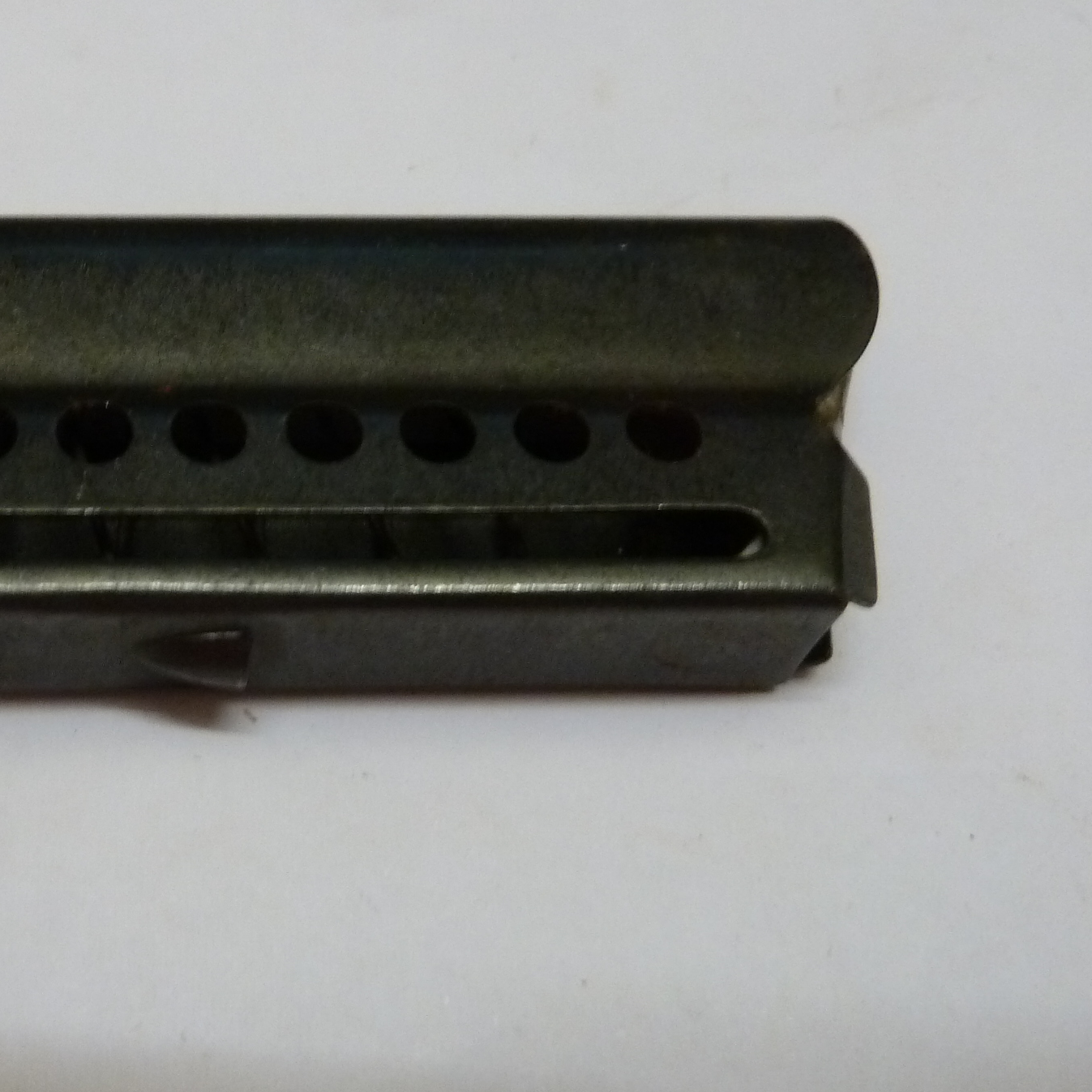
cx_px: 141
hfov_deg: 37.8
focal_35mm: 42
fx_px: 1499
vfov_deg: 40.0
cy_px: 559
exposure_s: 1/30
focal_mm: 4.1
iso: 250
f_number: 3.3
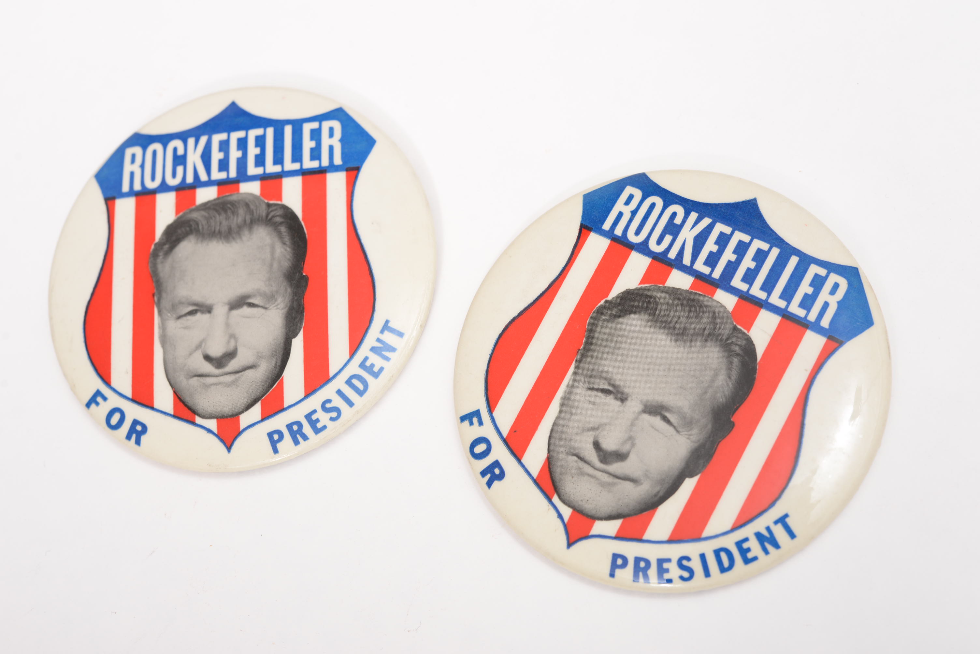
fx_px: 1634
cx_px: 490
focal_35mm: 60
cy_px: 327
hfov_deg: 33.4
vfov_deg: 22.6
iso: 160
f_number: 9
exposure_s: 1/125
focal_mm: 60
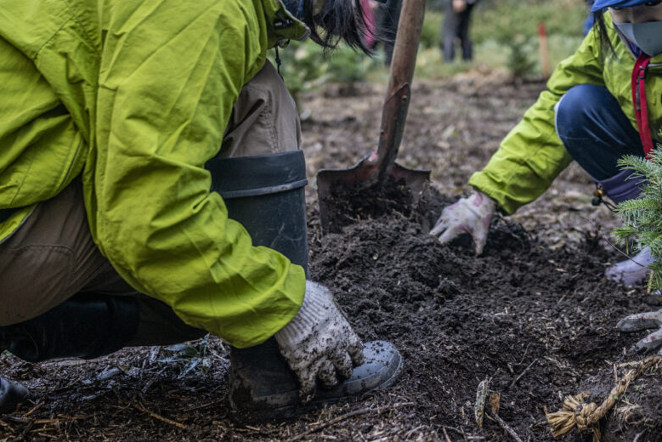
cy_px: 34
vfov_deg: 19.4
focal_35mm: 69
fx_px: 1269
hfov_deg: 28.2
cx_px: 591
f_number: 2.8
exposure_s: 1/640
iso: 400
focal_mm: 35
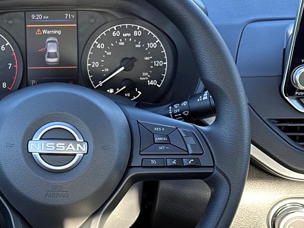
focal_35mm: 95
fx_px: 834
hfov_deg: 20.5
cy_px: 140
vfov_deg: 15.6
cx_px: 71
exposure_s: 1/108
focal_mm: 6.86
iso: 80
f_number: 1.78
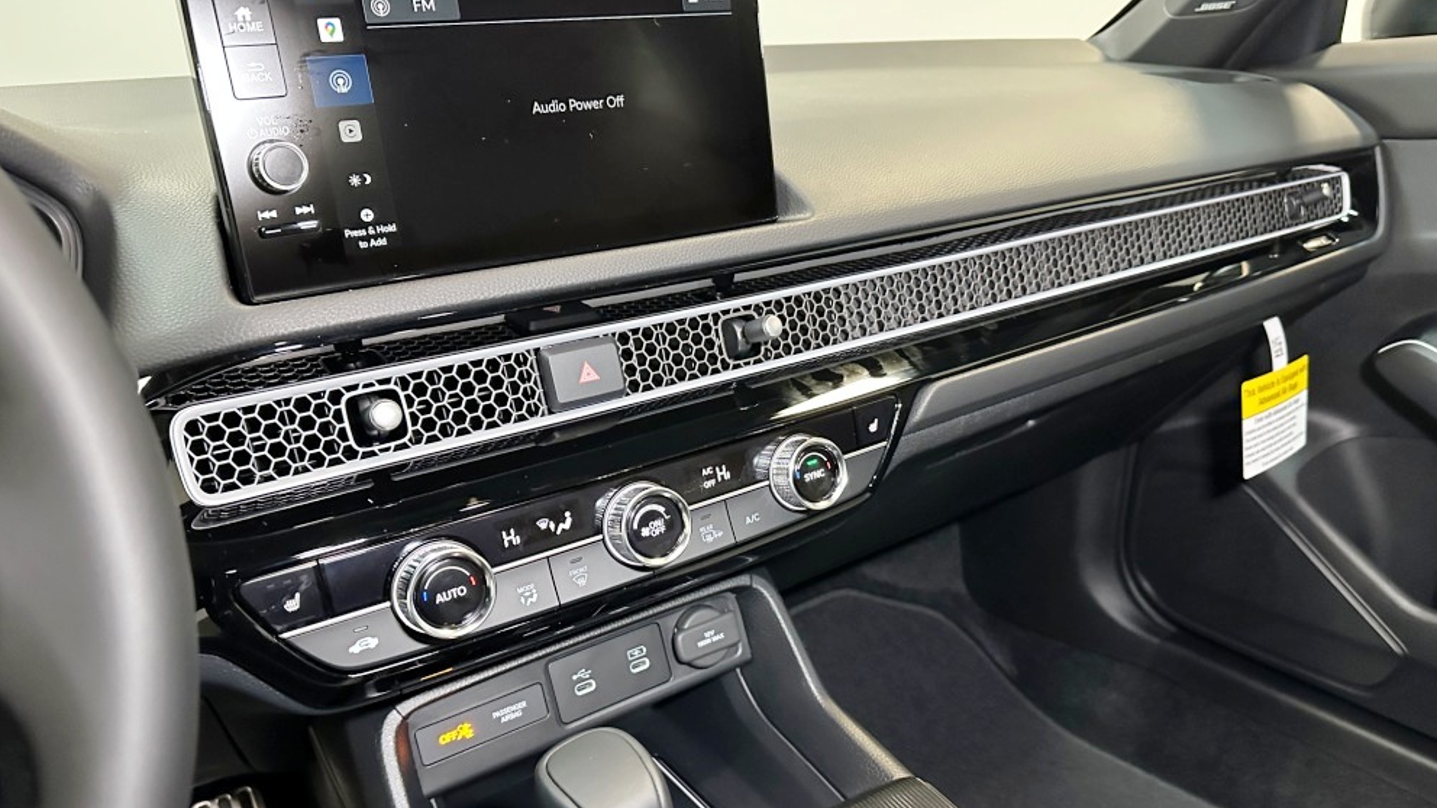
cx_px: 740
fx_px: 1029
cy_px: 450
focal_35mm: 27
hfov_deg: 69.8
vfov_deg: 42.8
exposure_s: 1/40
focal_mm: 6.86
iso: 1000
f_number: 1.78
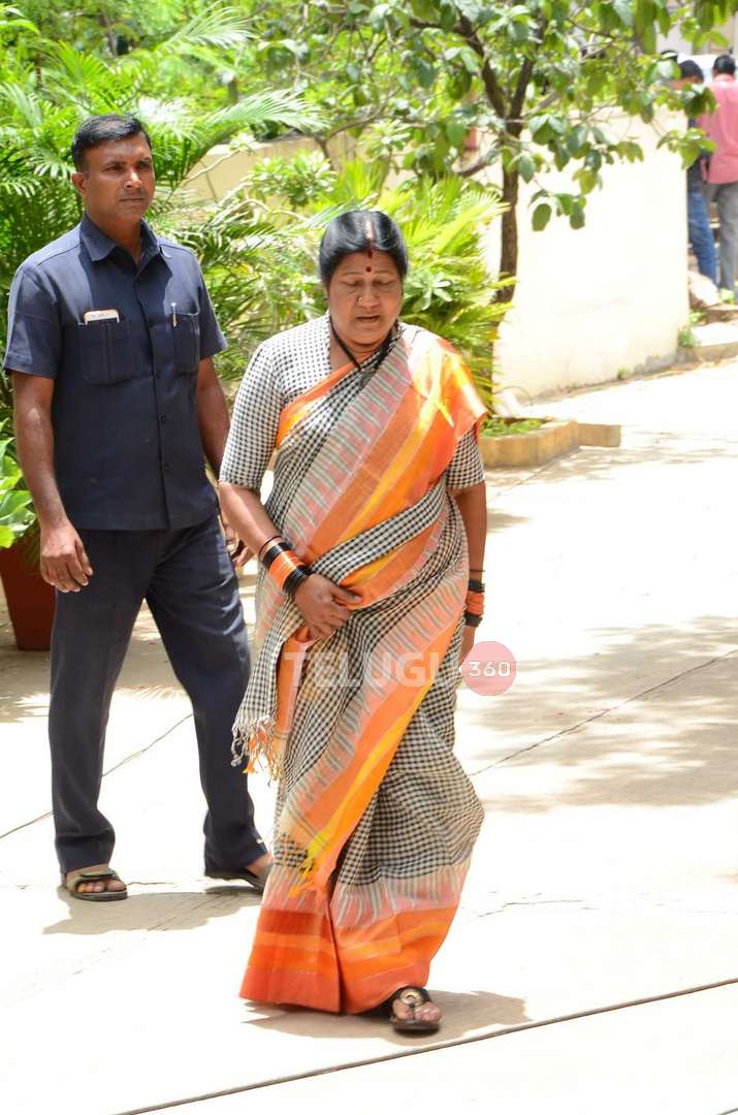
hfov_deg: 8.7
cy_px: 558
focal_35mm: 158
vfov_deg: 13.1
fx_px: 4866
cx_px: 369
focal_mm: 105
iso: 250
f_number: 9
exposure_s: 1/100
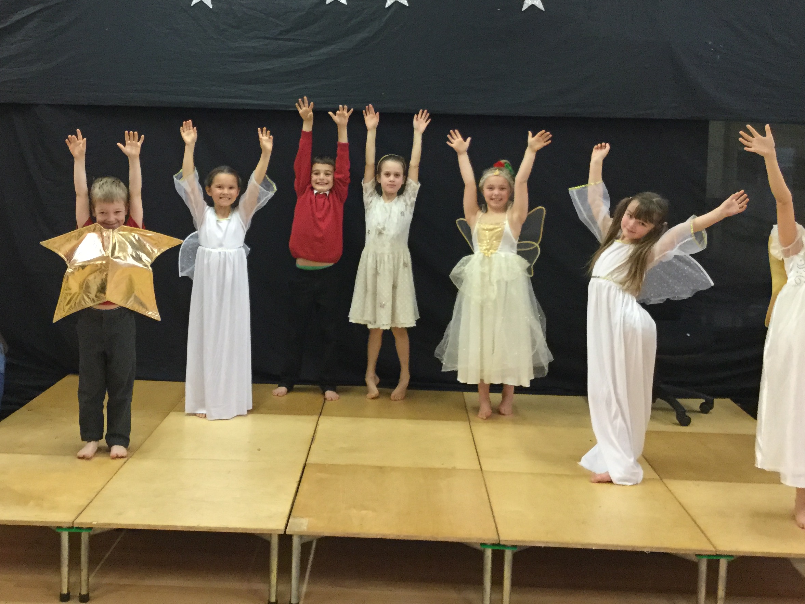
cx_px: 372
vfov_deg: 33.2
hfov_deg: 43.8
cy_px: 186
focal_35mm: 43
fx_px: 1000
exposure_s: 1/33
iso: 200
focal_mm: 3.3
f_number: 2.4
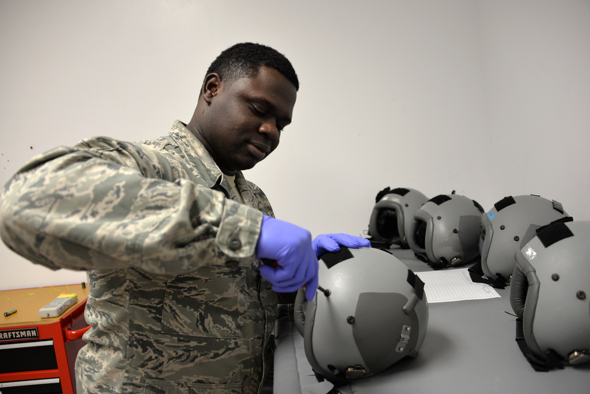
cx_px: 295
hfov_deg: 65.5
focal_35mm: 28
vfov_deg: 46.4
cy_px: 197
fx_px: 459
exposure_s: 1/60
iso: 500
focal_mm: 28
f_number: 4
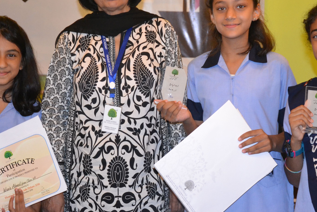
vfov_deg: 14.2
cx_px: 171
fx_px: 845
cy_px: 56
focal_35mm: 96
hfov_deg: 21.2
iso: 2000
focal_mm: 38
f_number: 4.2
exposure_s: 1/60
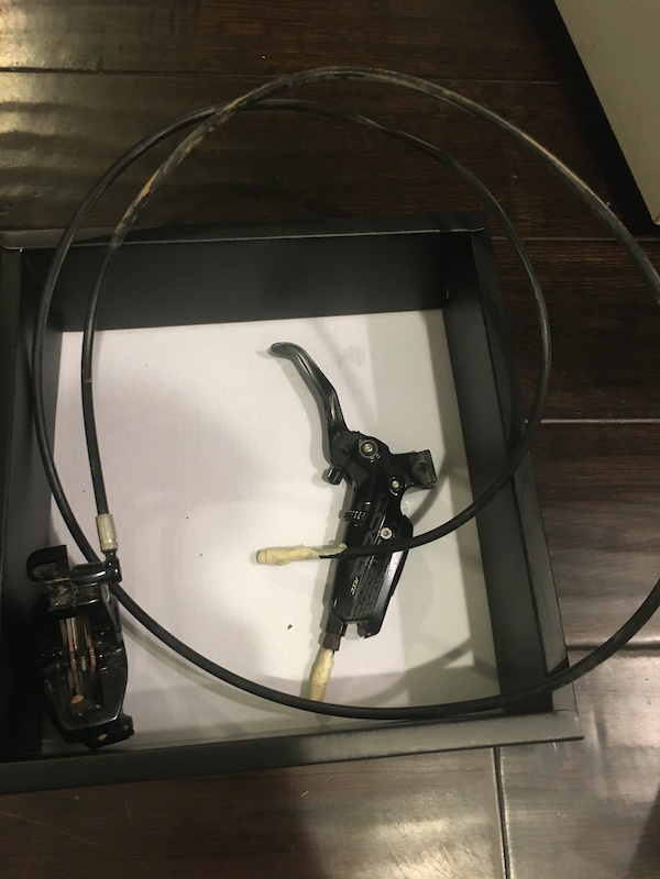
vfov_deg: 61.7
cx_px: 330
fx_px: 737
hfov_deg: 48.2
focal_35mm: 29
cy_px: 440
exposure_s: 1/17
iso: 200
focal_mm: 4.15
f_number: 2.2
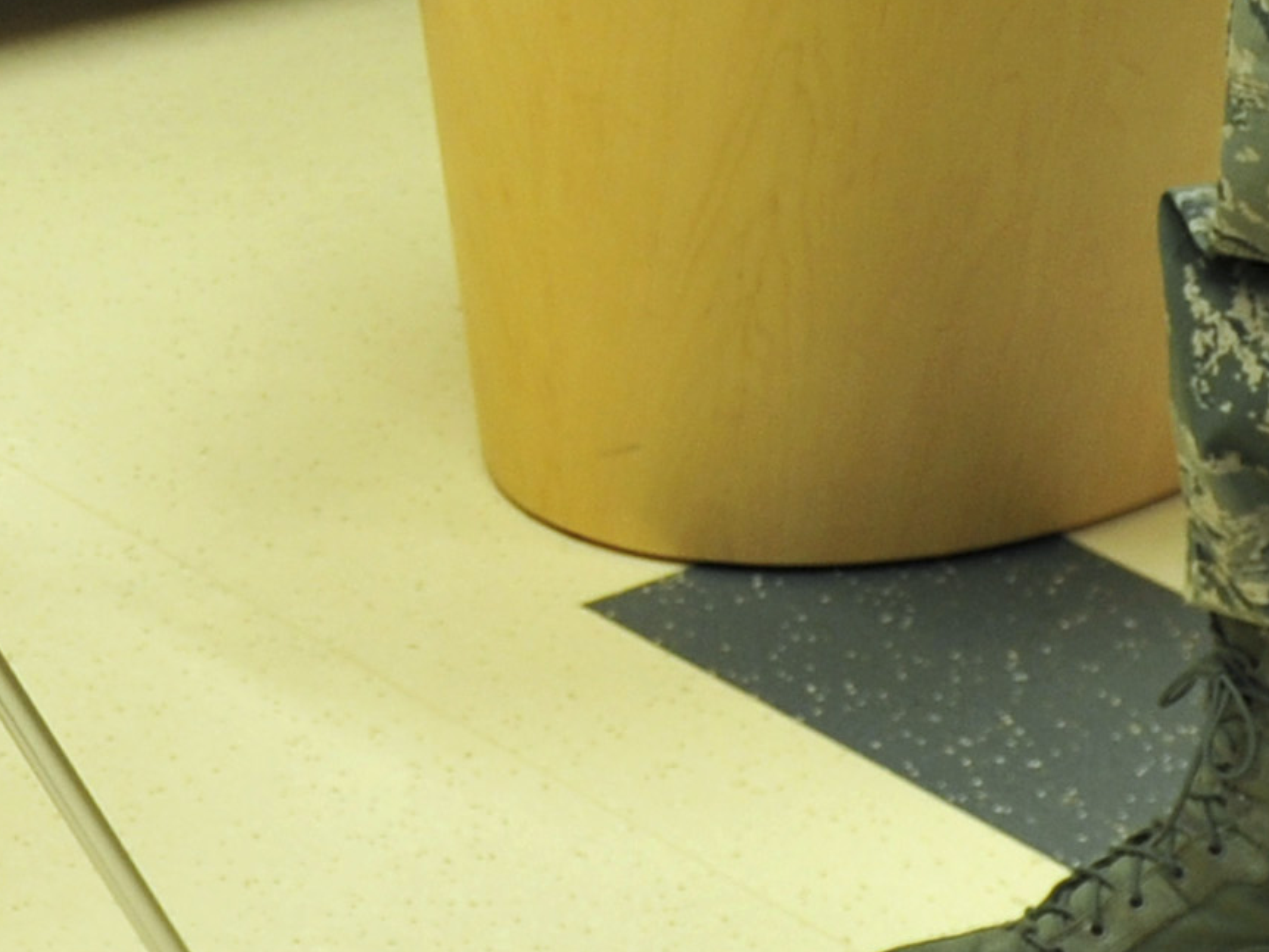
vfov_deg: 9.5
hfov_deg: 13.0
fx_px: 5390
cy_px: -833
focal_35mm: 147
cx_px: -339
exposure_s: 1/80
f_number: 3.5
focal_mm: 31
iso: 500
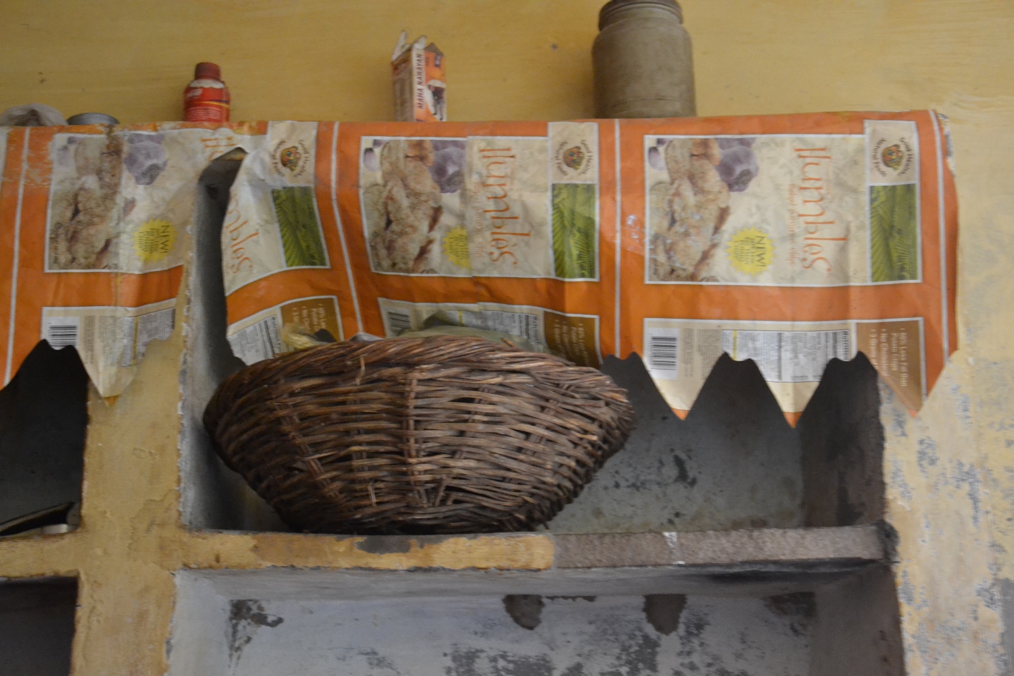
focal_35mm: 57
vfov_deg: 23.8
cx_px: 507
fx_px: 1605
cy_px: 338
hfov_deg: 35.1
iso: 3200
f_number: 4.5
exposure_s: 1/6
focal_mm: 38
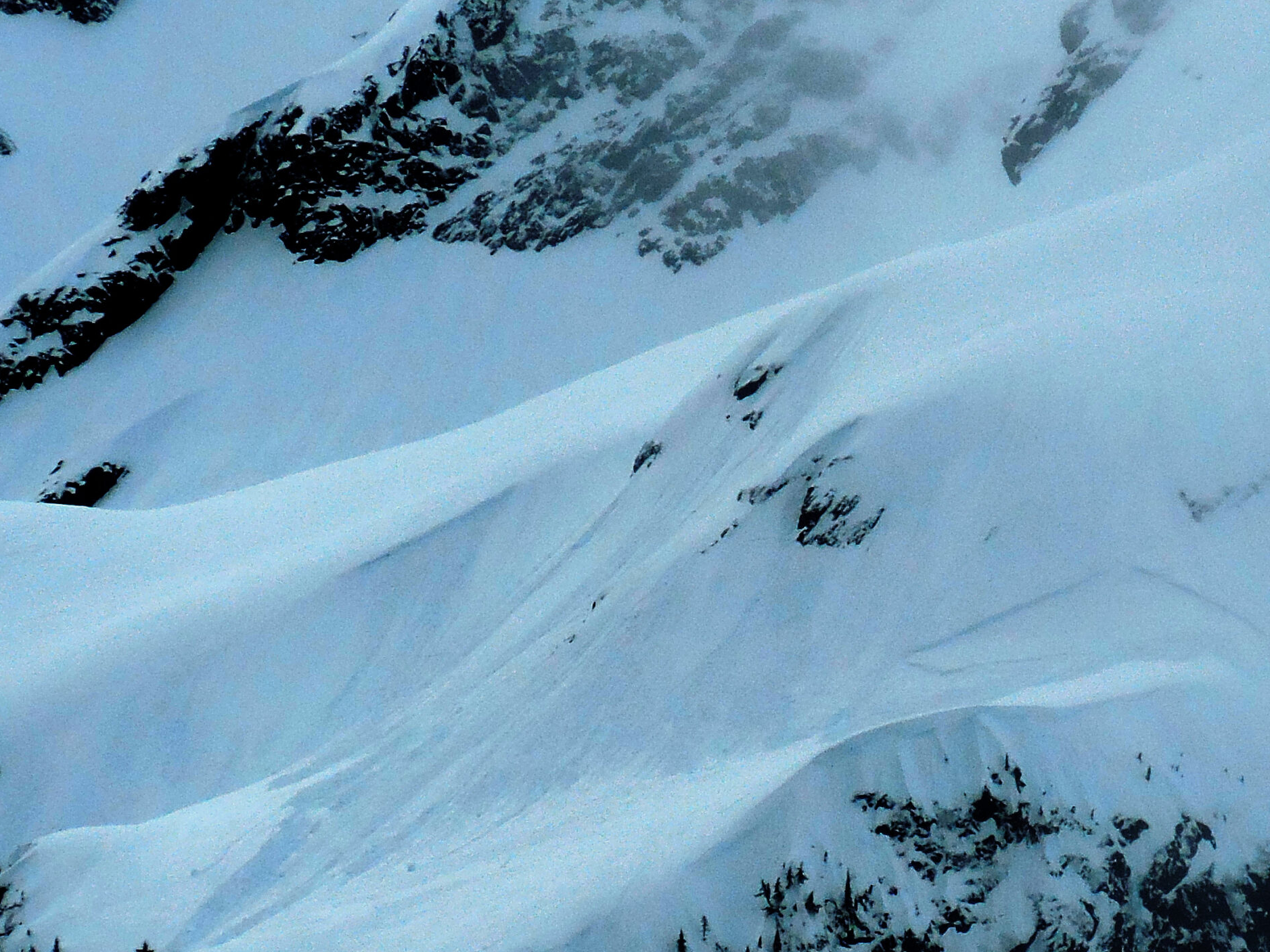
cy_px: 611
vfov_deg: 5.6
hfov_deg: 7.4
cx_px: 723
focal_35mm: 266
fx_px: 9757
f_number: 11.2
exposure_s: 1/640
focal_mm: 35.1
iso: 125
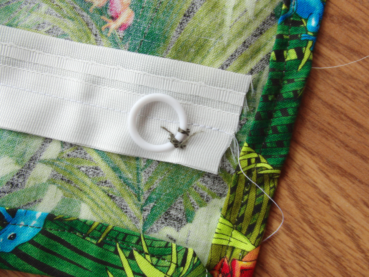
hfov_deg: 50.1
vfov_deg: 38.7
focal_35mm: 37
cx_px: 184
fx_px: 394
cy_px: 138
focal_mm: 6.42
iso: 160
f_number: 3.6
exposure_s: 1/80
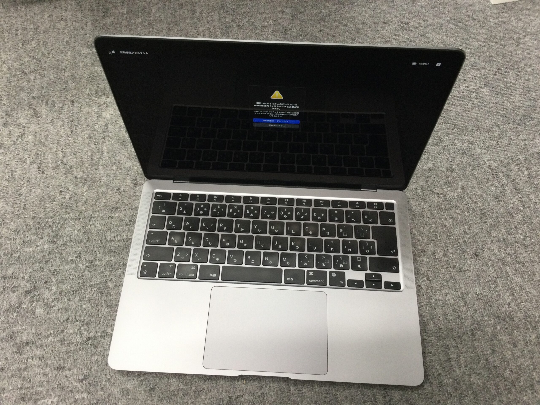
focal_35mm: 31
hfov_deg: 58.4
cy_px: 202
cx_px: 270
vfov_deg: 45.4
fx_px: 484
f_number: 2.4
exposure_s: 1/30
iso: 80
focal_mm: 3.3
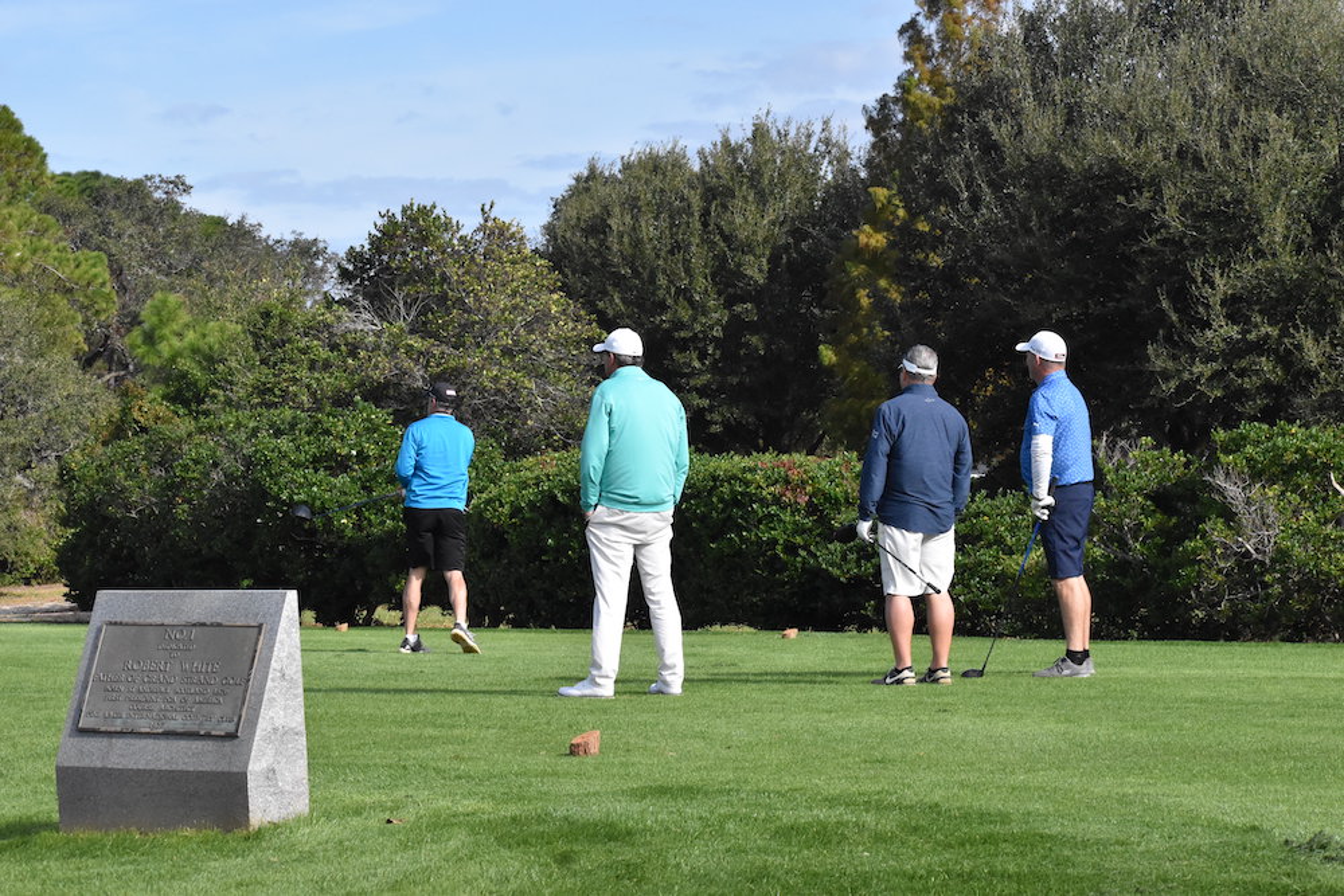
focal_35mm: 105
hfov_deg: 19.5
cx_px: 672
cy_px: 448
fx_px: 3920
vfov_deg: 13.0
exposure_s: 1/3200
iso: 2800
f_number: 10
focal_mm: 70
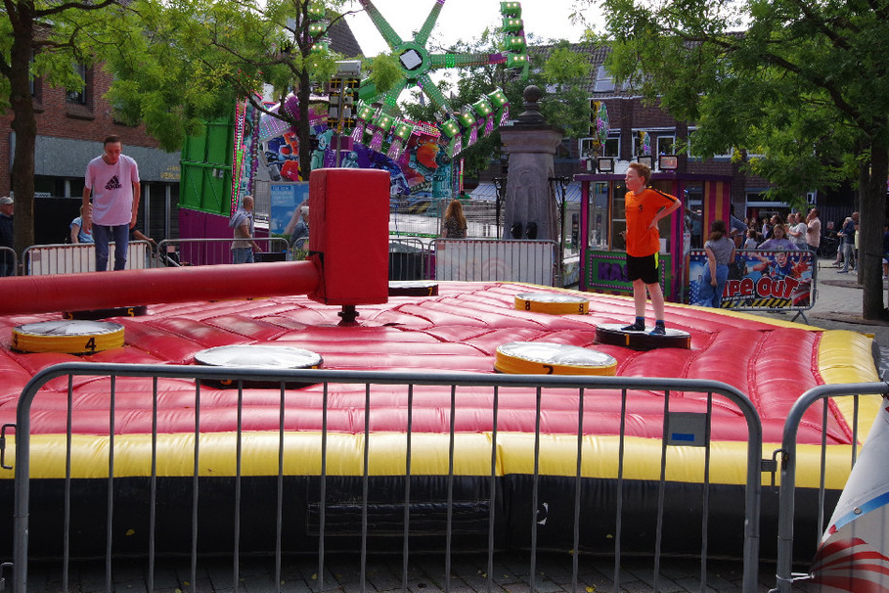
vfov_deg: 39.7
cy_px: 228
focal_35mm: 33
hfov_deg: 57.0
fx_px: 815
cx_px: 381
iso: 800
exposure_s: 1/500
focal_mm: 17
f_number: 10
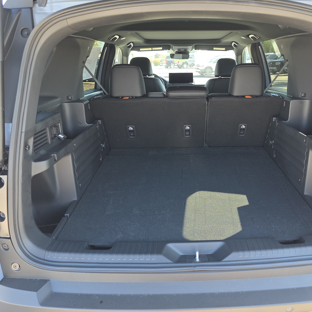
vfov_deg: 57.3
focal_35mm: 28
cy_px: 155
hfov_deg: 56.9
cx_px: 187
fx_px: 286
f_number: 1.7
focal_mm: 6.3
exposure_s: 1/180
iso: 64
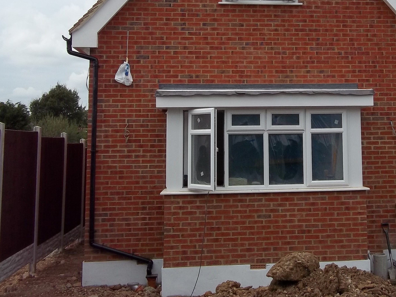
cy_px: 72
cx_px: 278
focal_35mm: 51
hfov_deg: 36.9
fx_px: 583
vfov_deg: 28.1
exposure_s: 1/400
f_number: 5.5
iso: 80
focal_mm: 5.7
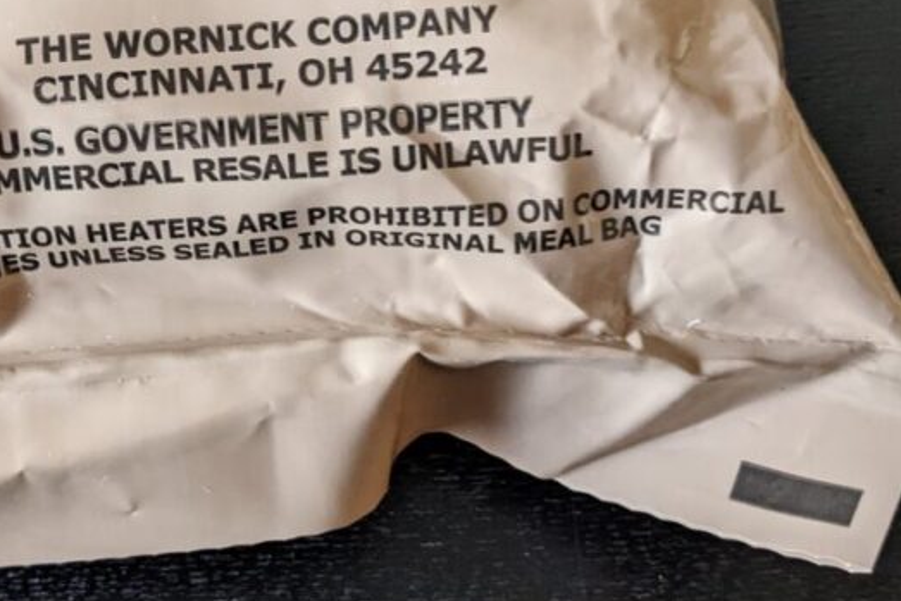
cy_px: 181
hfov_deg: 35.7
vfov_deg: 24.5
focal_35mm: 55
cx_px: 269
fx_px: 1377
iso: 178
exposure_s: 1/23.8
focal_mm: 4.38
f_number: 1.73
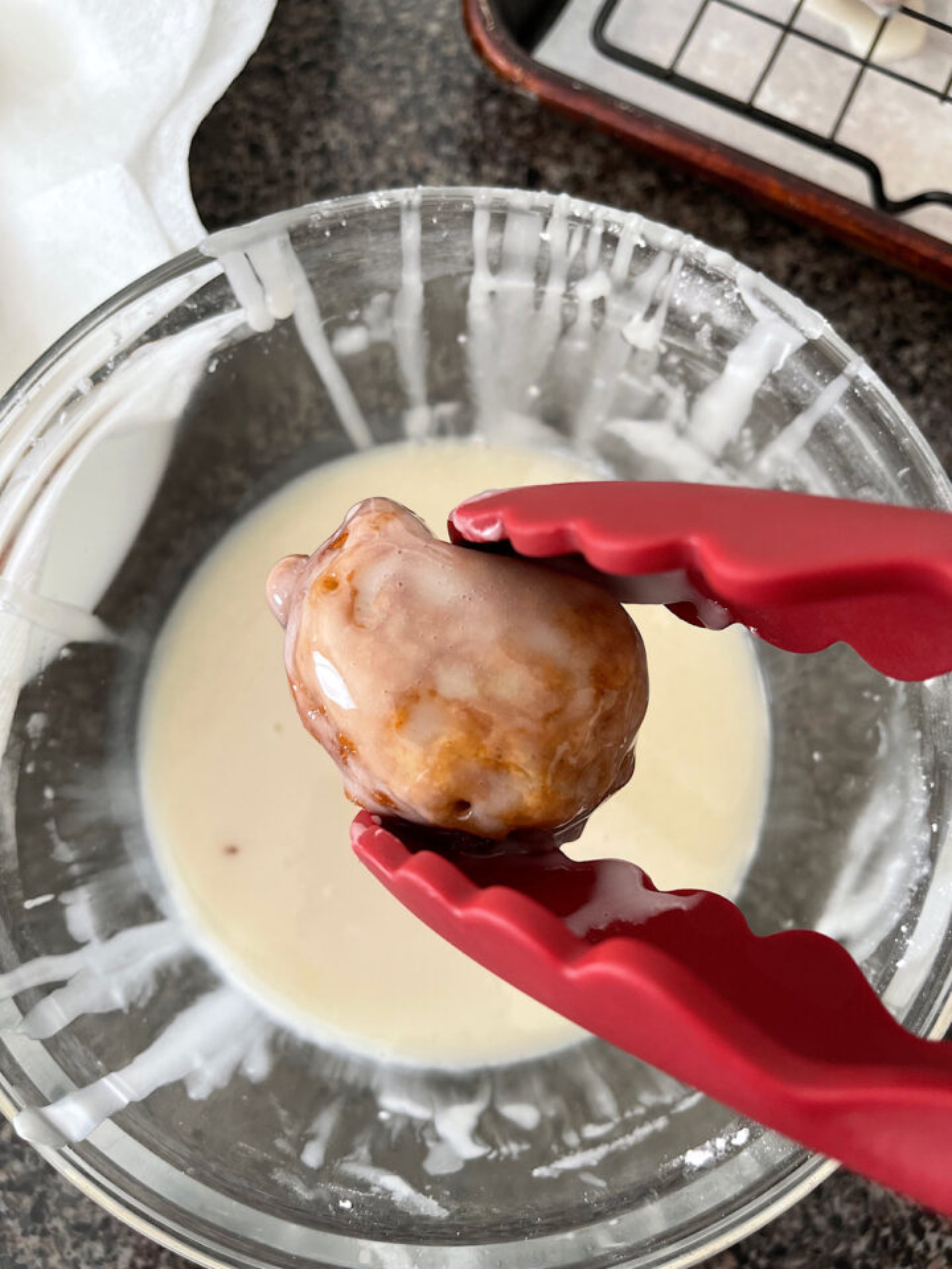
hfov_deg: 54.9
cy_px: 634
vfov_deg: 69.4
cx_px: 476
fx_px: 917
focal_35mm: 25
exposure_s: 1/121
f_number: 1.6
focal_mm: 5.1
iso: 100
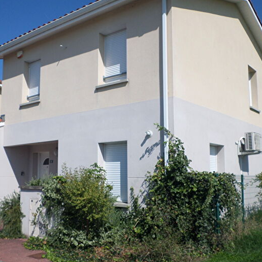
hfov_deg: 46.0
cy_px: 131
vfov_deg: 46.0
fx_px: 308
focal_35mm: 36
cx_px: 120
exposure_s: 1/180
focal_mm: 5.5
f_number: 10
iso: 80
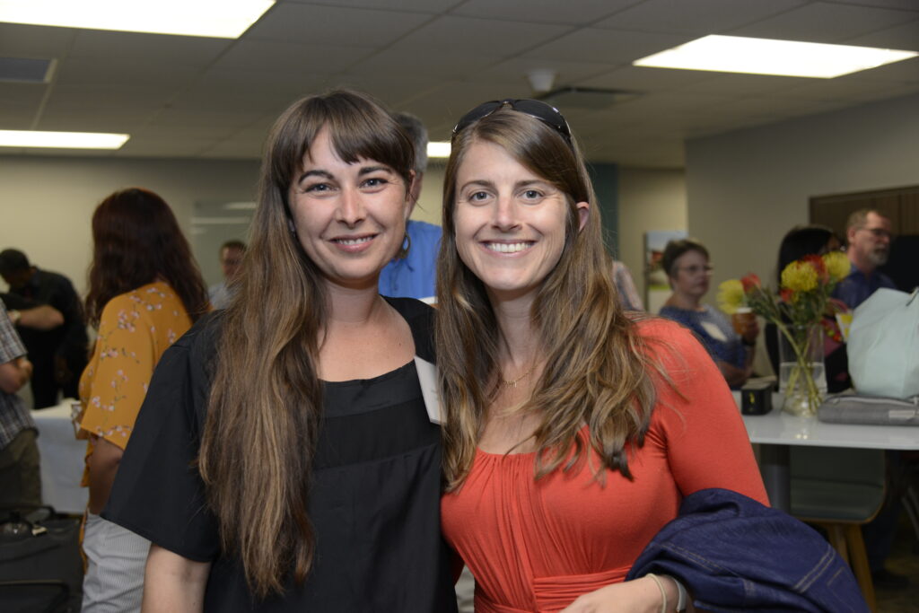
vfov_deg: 33.4
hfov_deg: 48.5
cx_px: 460
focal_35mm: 40
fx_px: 1021
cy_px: 306
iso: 640
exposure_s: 1/125
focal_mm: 40
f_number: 4
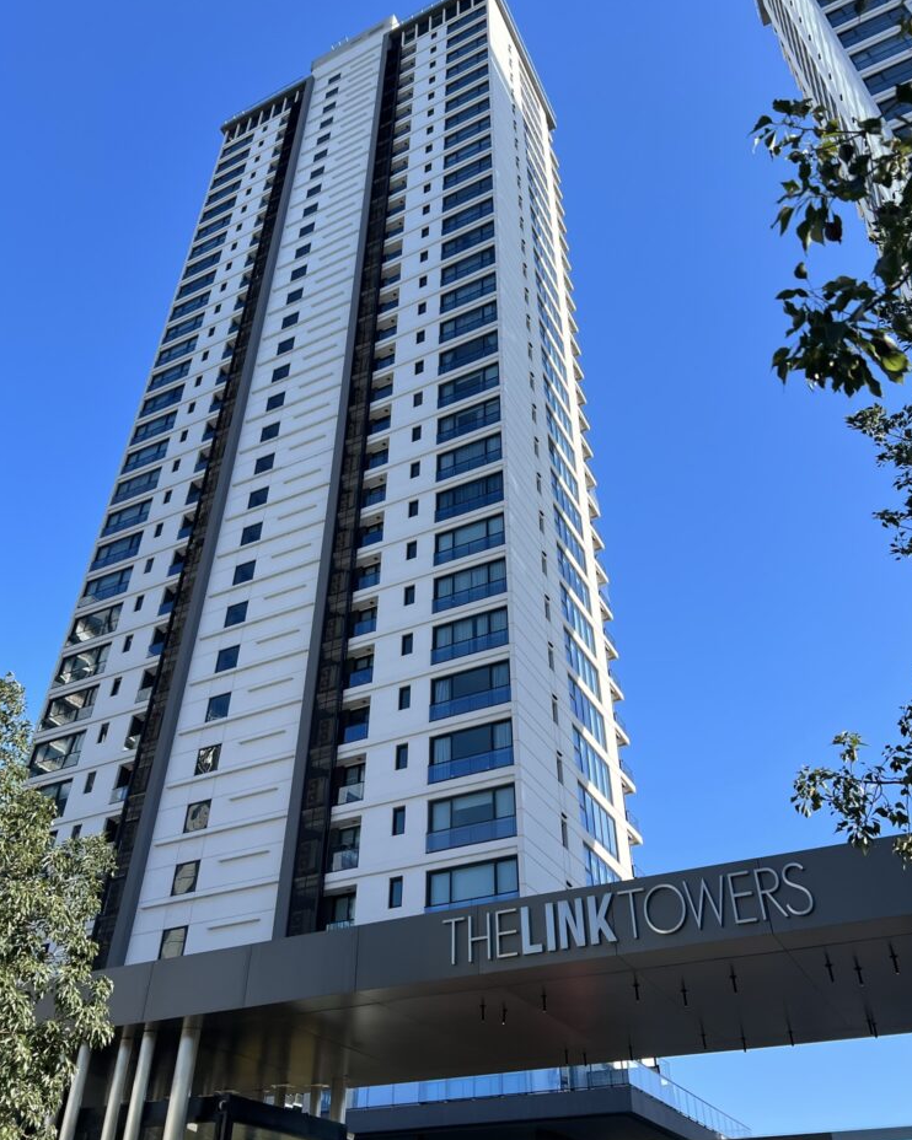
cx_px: 449
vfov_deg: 62.2
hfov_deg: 51.5
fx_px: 945
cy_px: 543
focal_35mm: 28
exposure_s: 1/1901
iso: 50
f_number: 1.5
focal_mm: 5.7
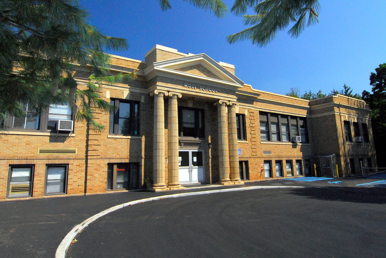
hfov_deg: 78.5
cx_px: 187
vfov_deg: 57.2
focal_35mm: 22
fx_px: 236
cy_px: 111
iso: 1000
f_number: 11
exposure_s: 1/250
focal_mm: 12
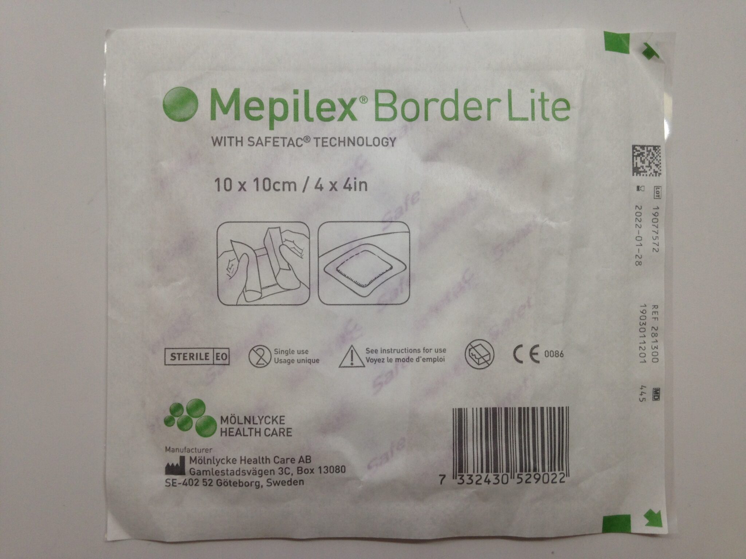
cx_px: 373
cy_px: 280
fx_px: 711
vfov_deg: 42.9
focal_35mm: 33
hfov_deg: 55.4
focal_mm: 4.12
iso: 50
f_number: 2.4
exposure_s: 1/60
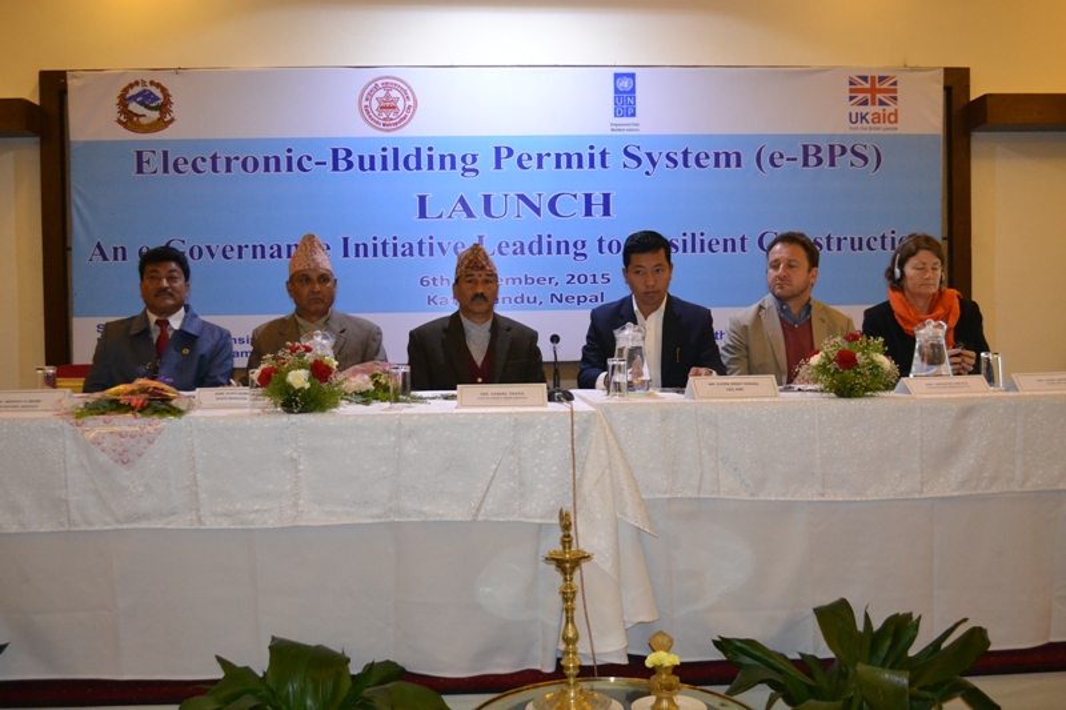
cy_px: 355
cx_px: 533
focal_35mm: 36
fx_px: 1066
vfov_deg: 36.9
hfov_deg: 53.1
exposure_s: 1/60
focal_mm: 24
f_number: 4
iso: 2200
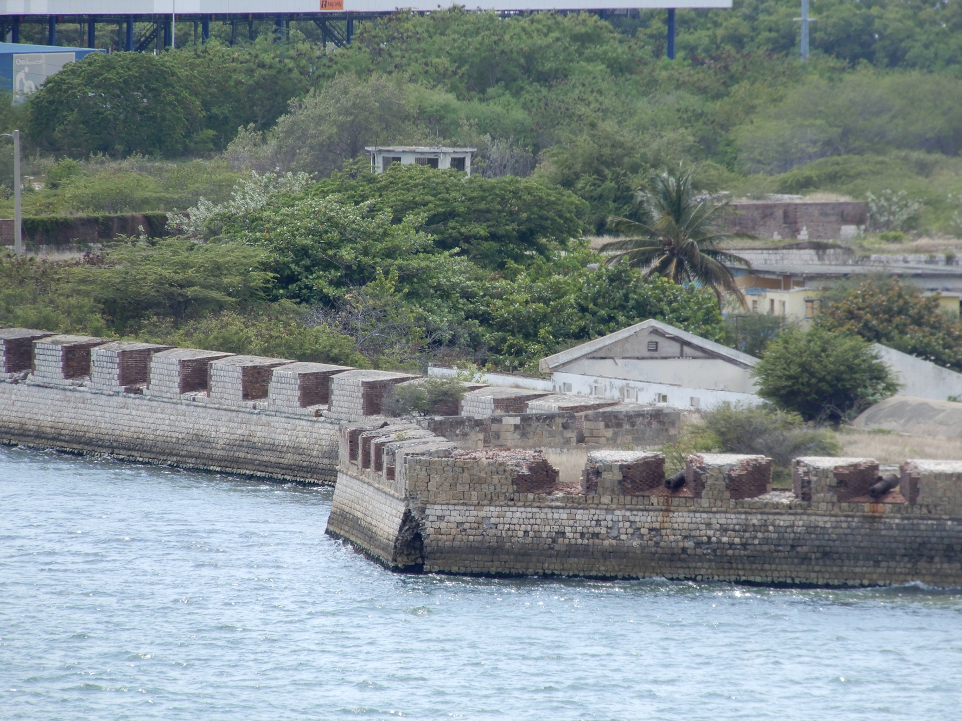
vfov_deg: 3.0
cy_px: 360
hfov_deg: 4.0
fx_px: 13892
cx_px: 481
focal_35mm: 500
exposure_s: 1/250
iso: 100
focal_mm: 89.2
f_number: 6.3
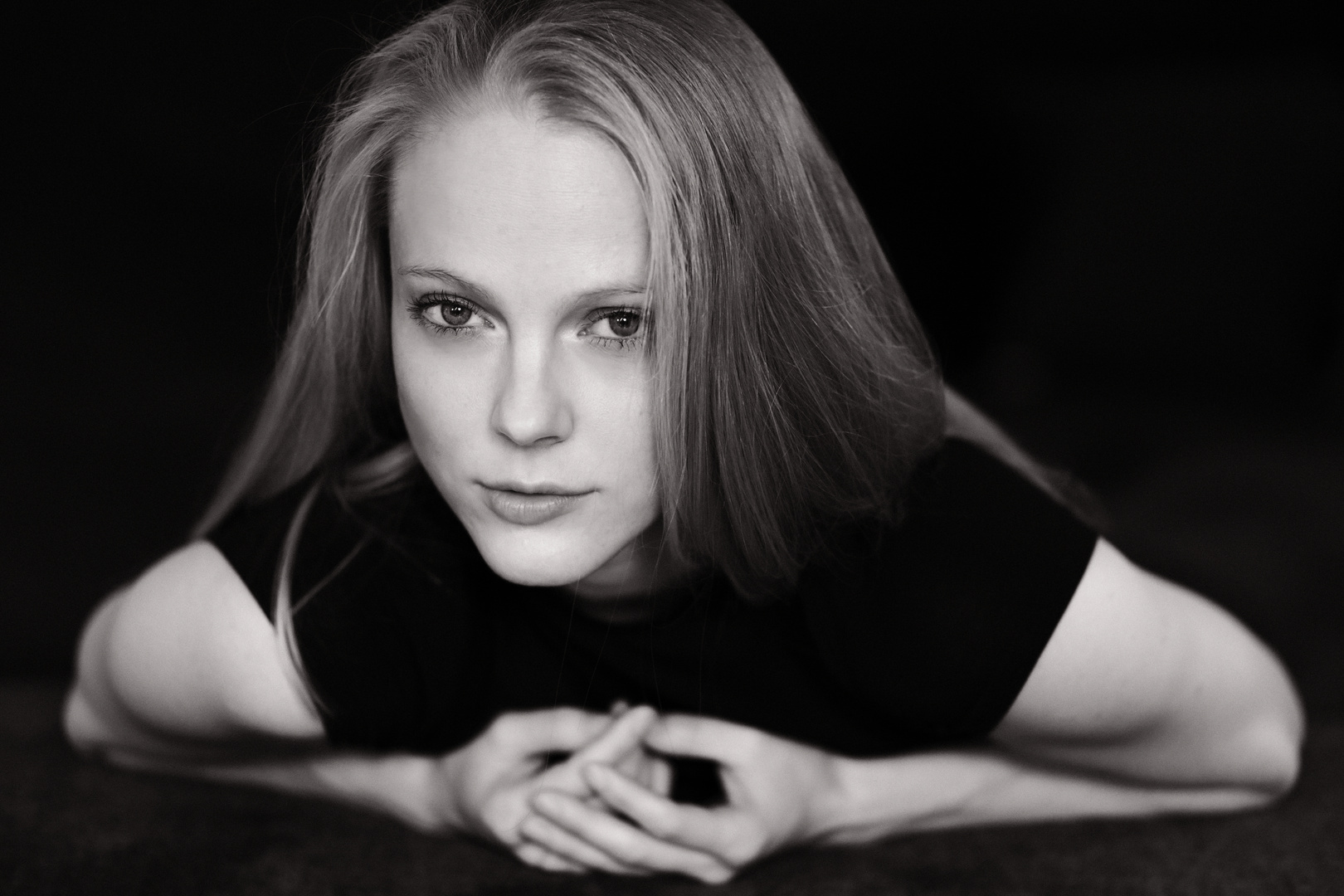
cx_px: 672
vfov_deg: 16.3
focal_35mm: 84
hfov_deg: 24.2
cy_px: 448
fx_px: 3136
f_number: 1.4
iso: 500
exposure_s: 1/300
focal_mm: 56
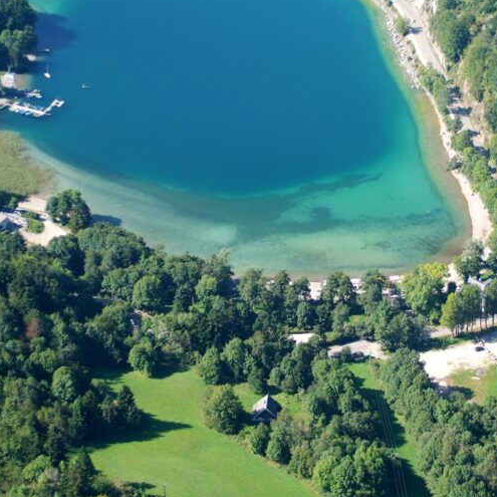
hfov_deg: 18.2
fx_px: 1543
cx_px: 334
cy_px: 251
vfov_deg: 18.3
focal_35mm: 95
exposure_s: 1/500
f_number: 2.8
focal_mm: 48
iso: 100
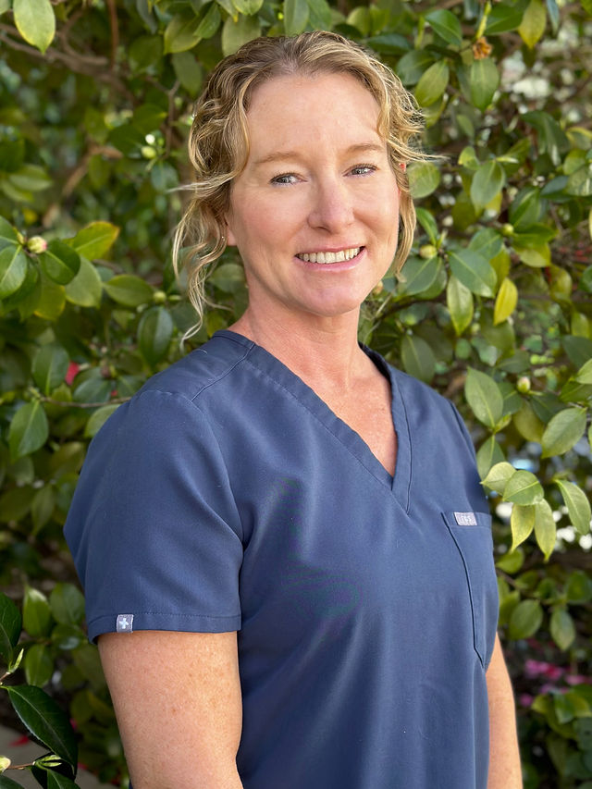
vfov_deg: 39.7
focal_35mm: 48
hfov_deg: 30.3
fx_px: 1094
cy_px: 394
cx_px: 296
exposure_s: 1/426
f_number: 1.78
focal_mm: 6.86
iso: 80
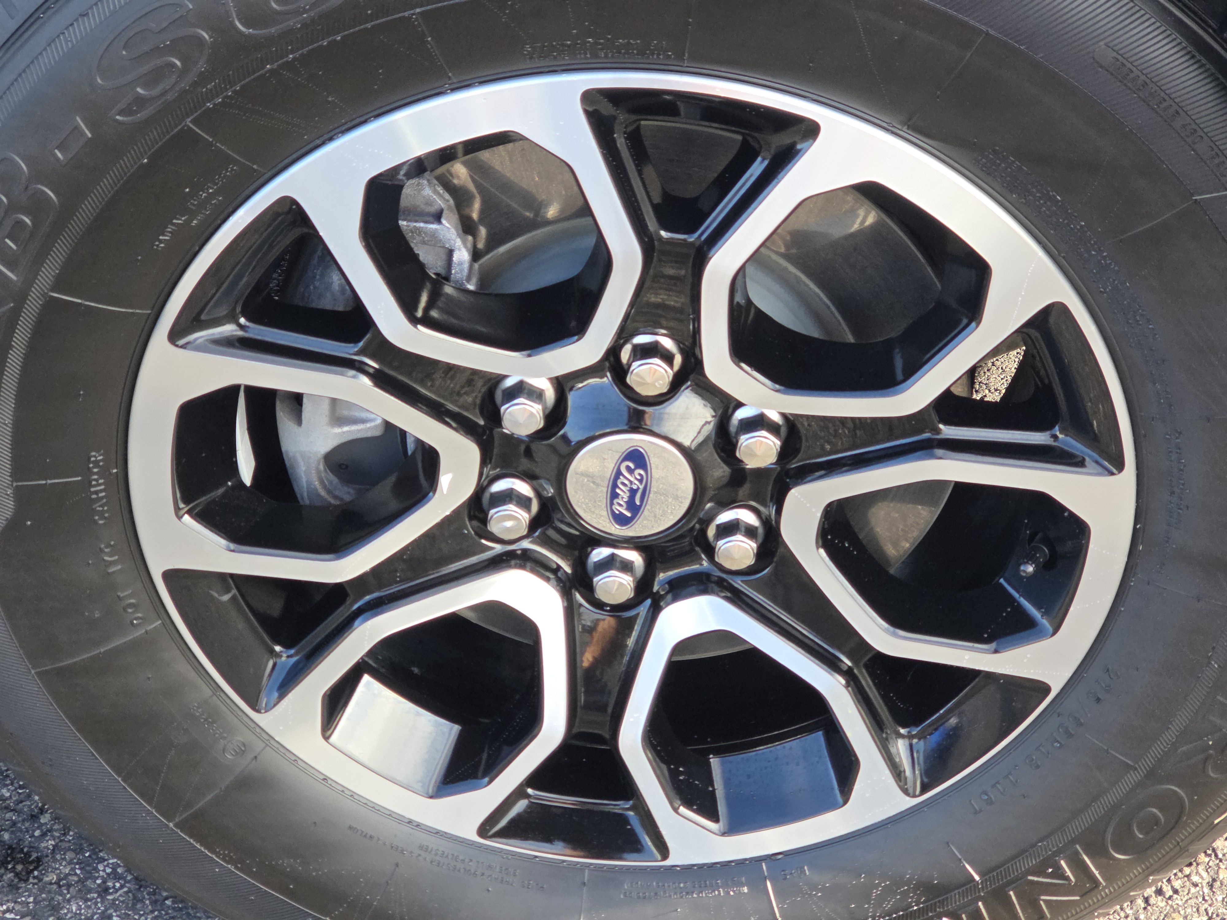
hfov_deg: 28.2
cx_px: 614
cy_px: 460
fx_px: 2446
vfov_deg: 21.3
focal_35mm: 69
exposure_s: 1/120
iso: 32
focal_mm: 7
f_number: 2.4
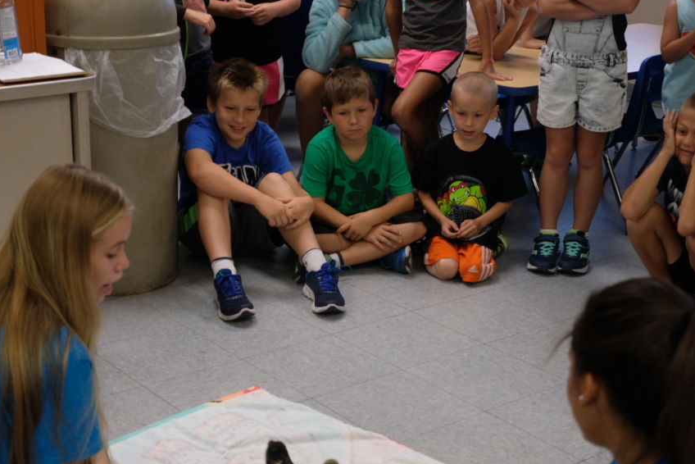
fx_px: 1120
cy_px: 295
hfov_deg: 34.4
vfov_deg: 23.3
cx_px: 287
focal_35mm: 58
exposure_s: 1/125
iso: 500
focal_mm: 27
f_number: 2.8
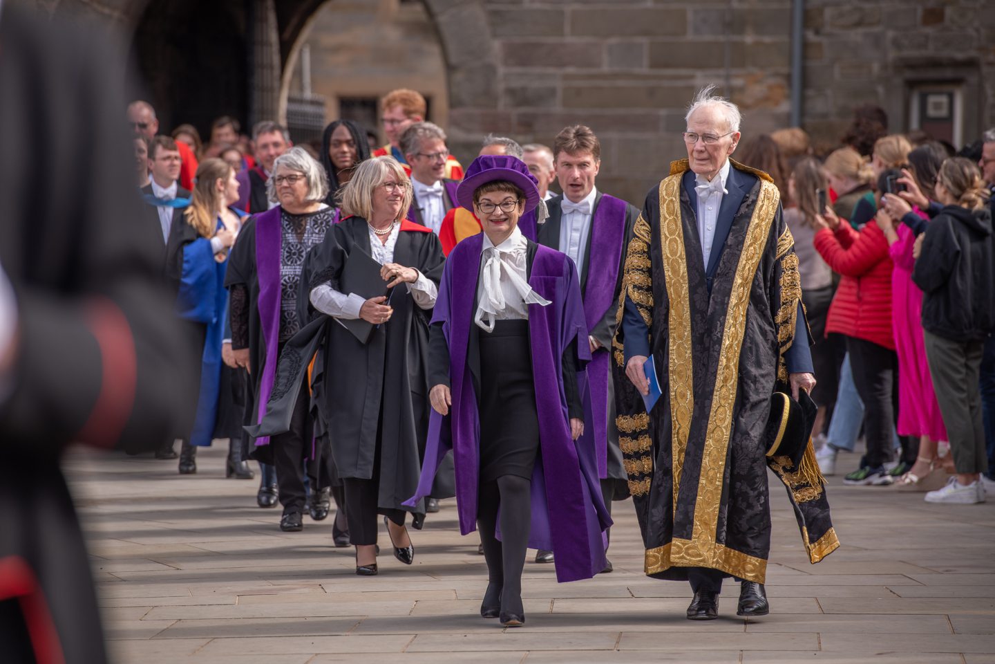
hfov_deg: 10.3
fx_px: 5527
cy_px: 332
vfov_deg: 6.9
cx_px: 498
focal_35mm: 200
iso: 100
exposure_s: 1/250
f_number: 5.6
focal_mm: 200
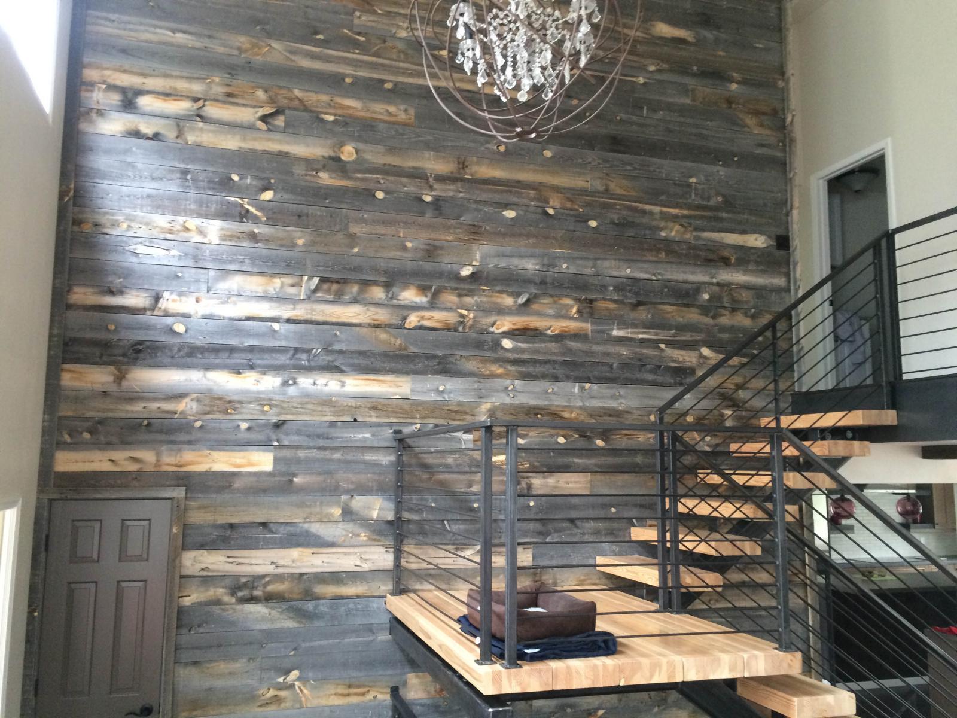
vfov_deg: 48.2
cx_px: 478
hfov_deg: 61.7
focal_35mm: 29
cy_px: 359
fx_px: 802
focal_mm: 4.15
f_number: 2.2
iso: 160
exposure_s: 1/30
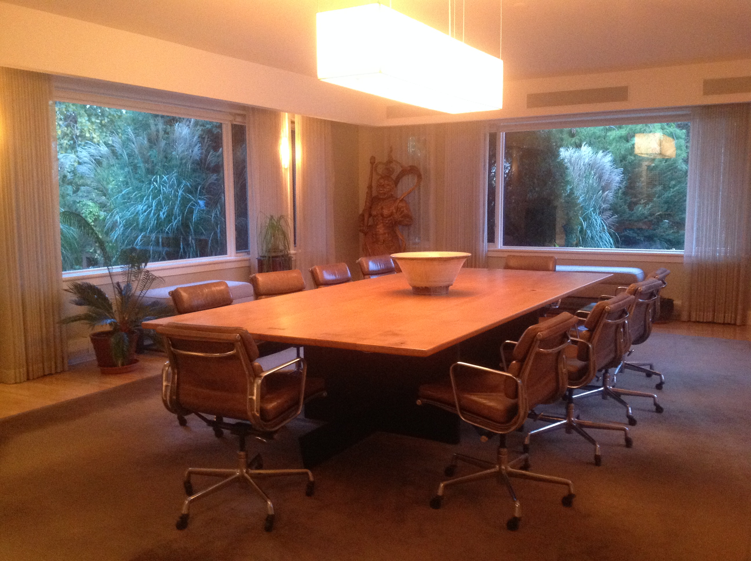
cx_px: 376
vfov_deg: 40.6
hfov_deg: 52.7
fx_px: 758
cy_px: 280
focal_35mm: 35
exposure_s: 1/15
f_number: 2.4
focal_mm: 4.28
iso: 400
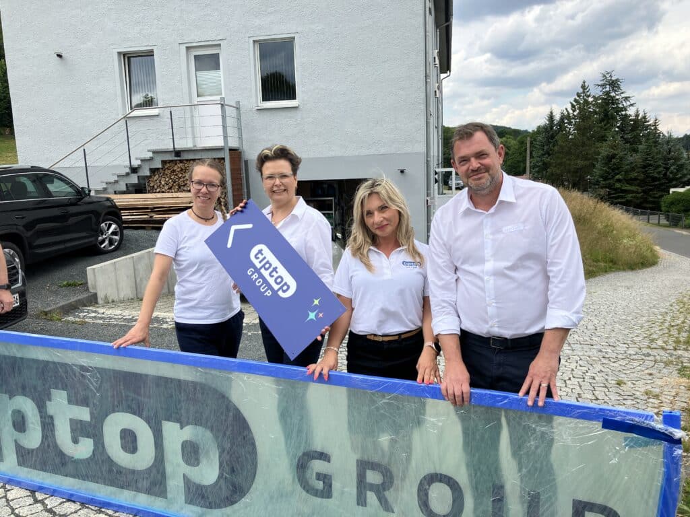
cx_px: 345
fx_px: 558
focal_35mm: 28
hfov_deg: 63.4
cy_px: 258
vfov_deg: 49.7
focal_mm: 3.99
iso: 32
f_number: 1.8
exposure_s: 1/1279
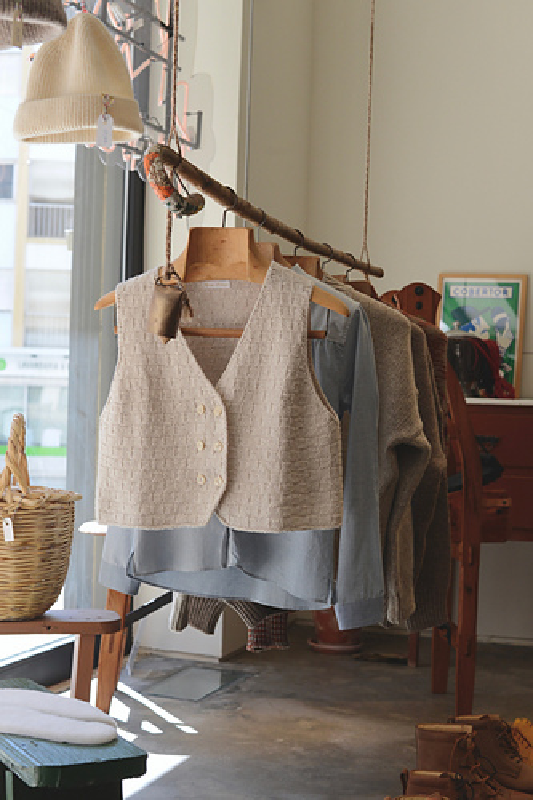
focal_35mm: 50
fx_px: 1111
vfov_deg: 39.6
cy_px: 400
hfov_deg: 27.0
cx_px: 266
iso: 1000
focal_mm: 50
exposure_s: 1/500
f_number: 4.5
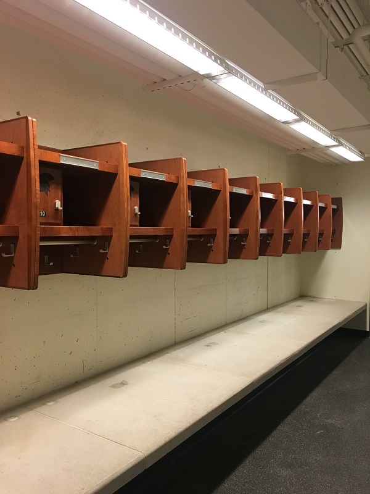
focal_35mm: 29
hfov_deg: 48.2
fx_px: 413
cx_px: 185
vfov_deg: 61.7
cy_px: 247
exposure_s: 1/30
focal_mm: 4.15
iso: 125
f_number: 2.2
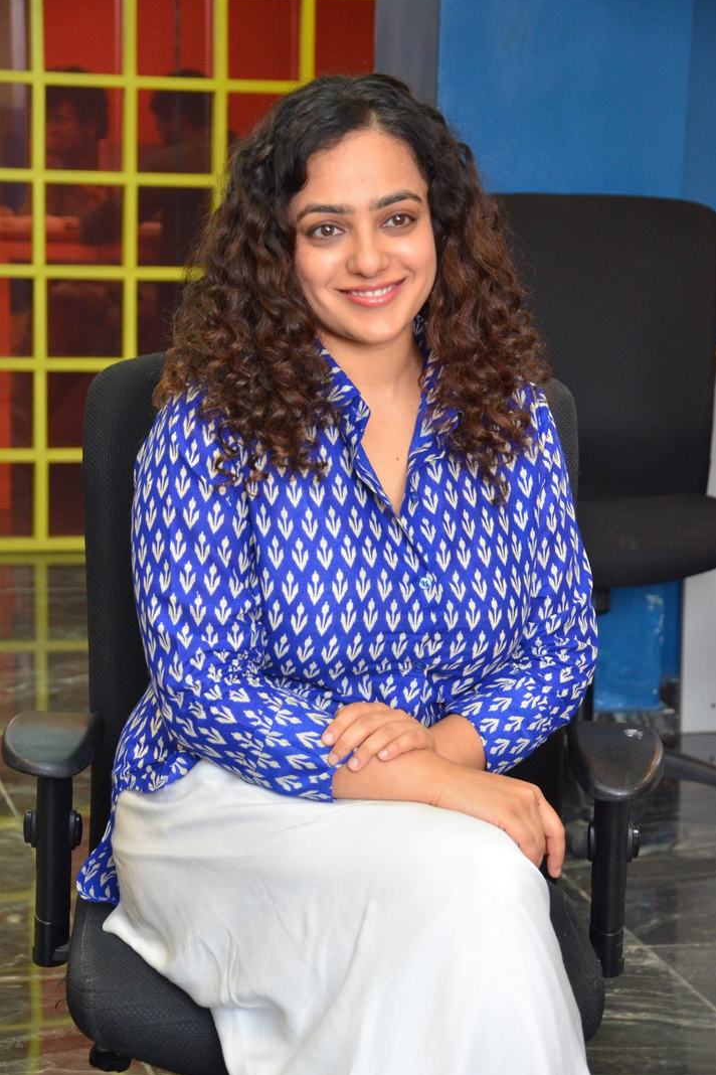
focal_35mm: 106
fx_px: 3162
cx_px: 359
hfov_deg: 12.9
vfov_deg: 19.3
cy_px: 538
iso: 2000
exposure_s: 1/125
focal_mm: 70
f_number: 7.1
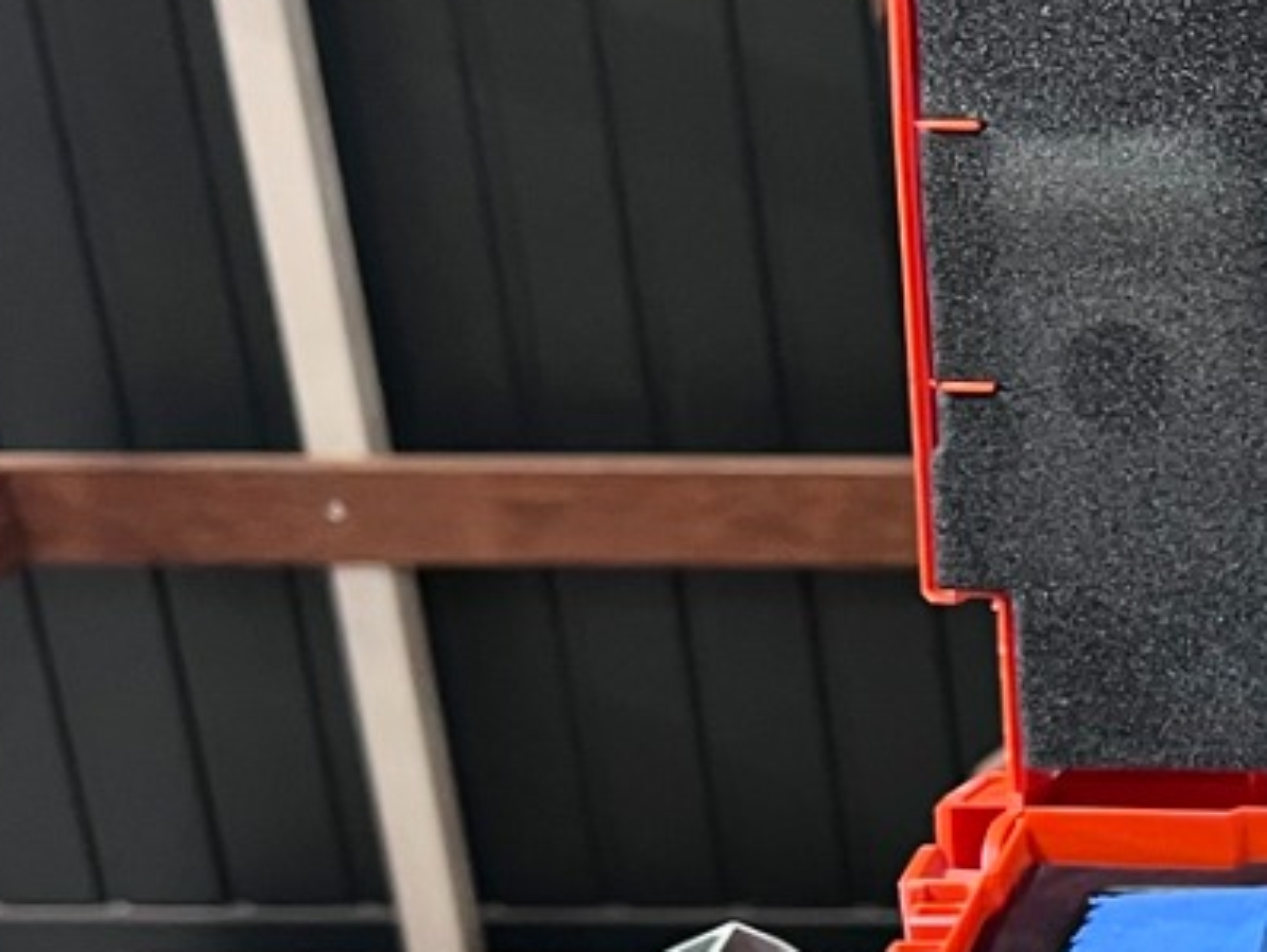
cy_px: 958
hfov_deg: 18.2
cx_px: 1990
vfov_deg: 15.4
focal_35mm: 94
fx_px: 3443
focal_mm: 5.7
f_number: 1.5
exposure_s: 1/50
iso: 320
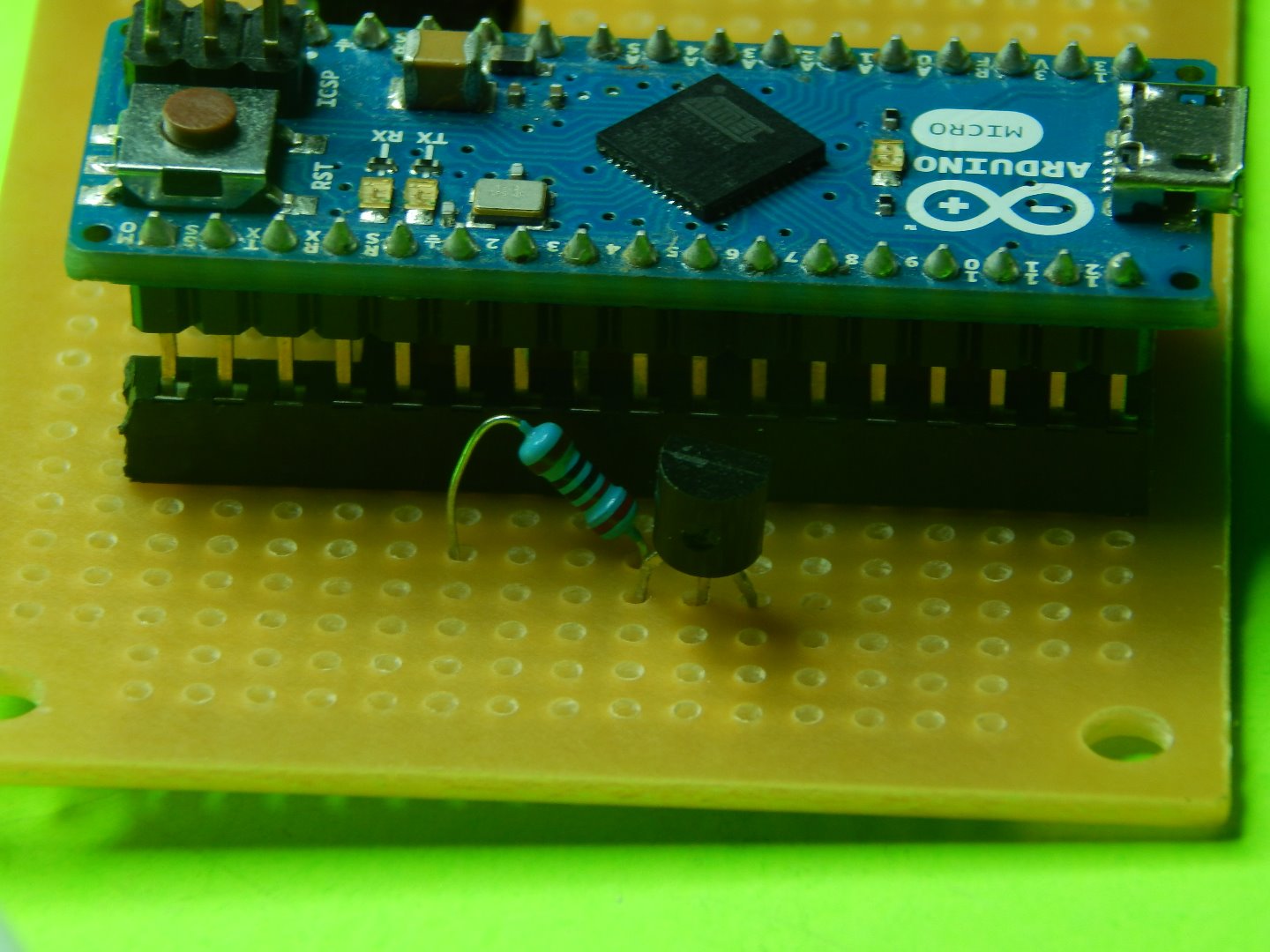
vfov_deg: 6.4
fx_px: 8512
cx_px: 635
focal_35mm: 232
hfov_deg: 8.5
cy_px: 476
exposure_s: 1/30
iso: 140
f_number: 5.6
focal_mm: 41.7
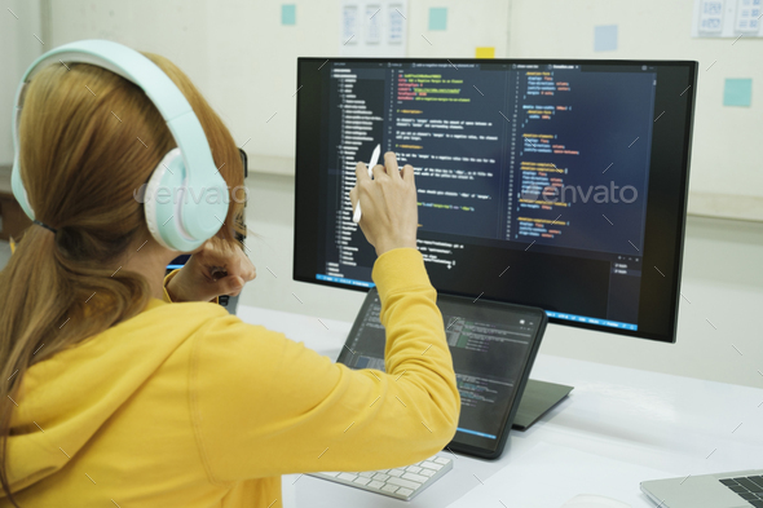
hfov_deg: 43.6
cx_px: 382
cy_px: 254
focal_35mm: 45
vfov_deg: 29.8
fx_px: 953
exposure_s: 1/60
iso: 400
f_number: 2.8
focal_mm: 30.2
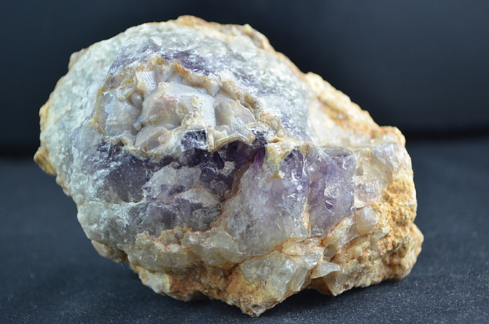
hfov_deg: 35.1
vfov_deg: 23.7
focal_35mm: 57
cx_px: 244
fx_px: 772
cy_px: 162
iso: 800
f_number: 5.6
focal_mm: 38
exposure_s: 1/60
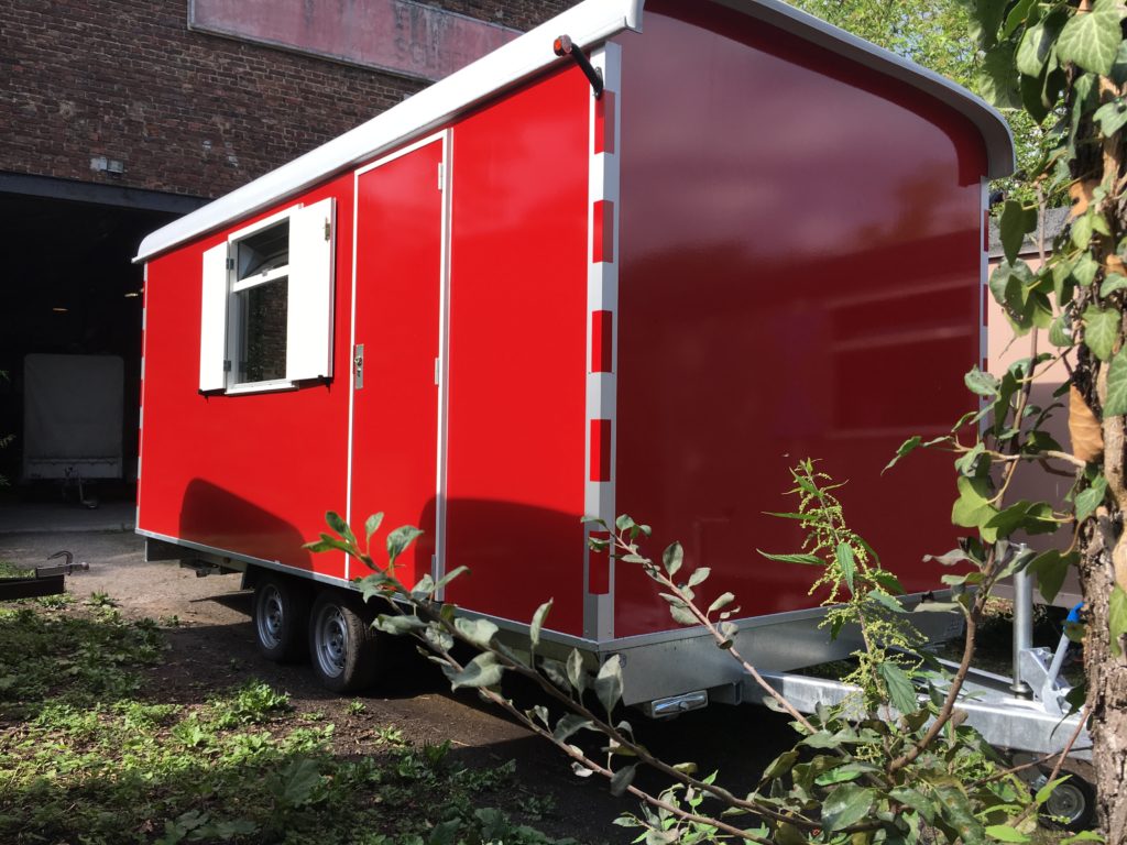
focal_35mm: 29
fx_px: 944
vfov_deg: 48.2
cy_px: 422
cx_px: 564
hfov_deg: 61.7
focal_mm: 4.15
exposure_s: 1/668
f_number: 2.2
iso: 25
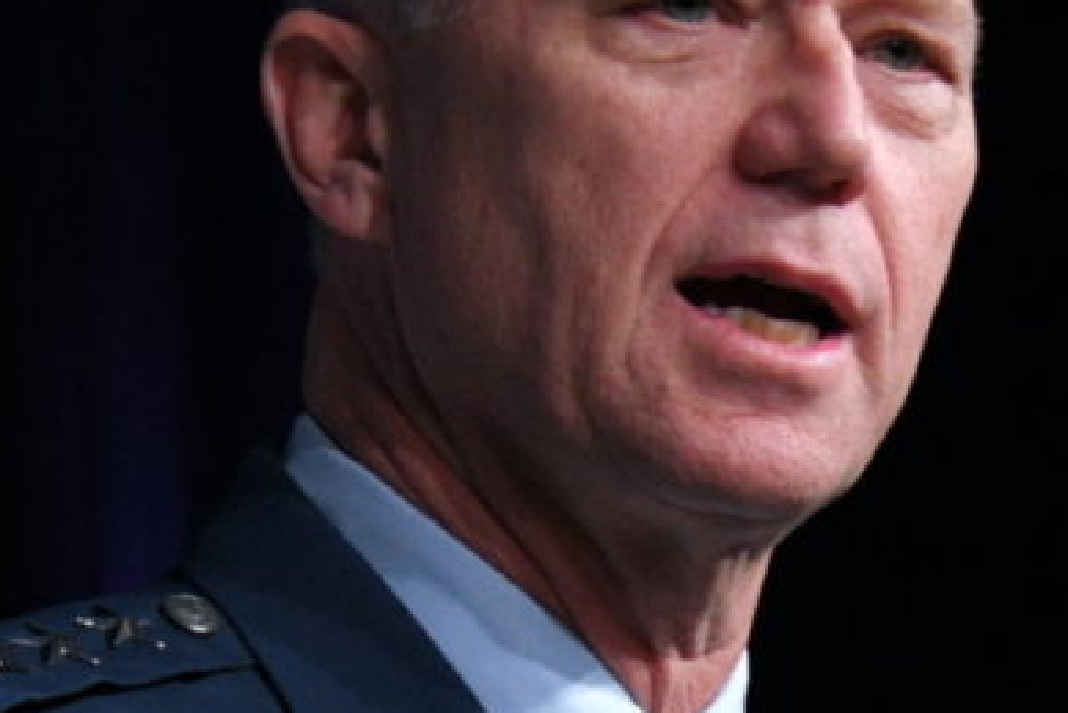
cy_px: 1261
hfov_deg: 2.4
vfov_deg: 1.6
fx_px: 25848
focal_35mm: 871
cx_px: 699
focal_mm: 110
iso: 800
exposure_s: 1/500
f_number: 2.8
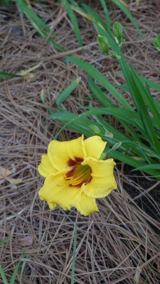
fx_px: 407
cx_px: 155
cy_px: 142
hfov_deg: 21.6
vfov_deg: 38.5
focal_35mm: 54
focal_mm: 7.9
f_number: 3.2
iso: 80
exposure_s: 1/50
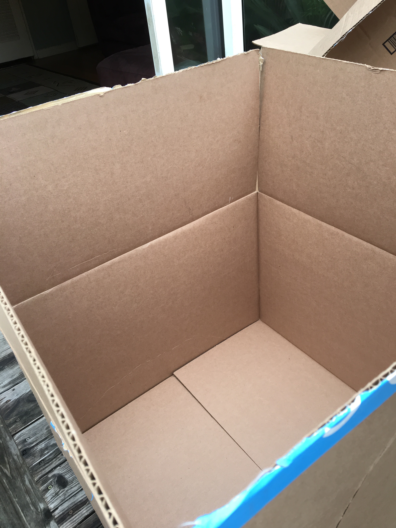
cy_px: 264
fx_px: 442
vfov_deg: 61.7
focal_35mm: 29
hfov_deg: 48.2
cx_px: 198
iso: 40
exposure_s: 1/120
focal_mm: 4.15
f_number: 2.2
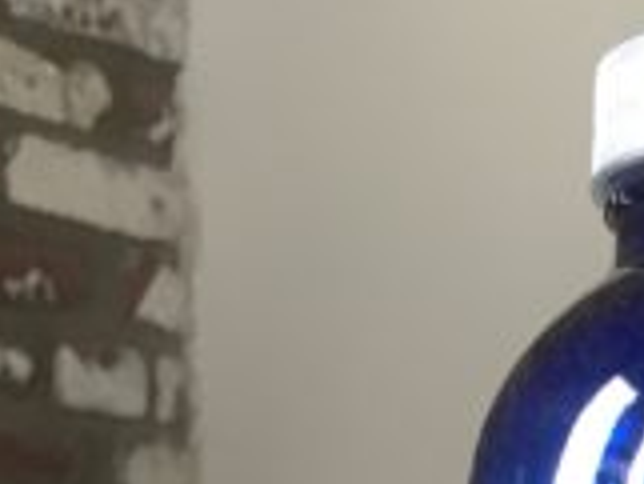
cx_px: 876
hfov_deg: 13.9
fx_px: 2513
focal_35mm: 135
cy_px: 978
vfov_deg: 10.1
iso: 64
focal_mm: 4.15
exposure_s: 1/30
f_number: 2.2
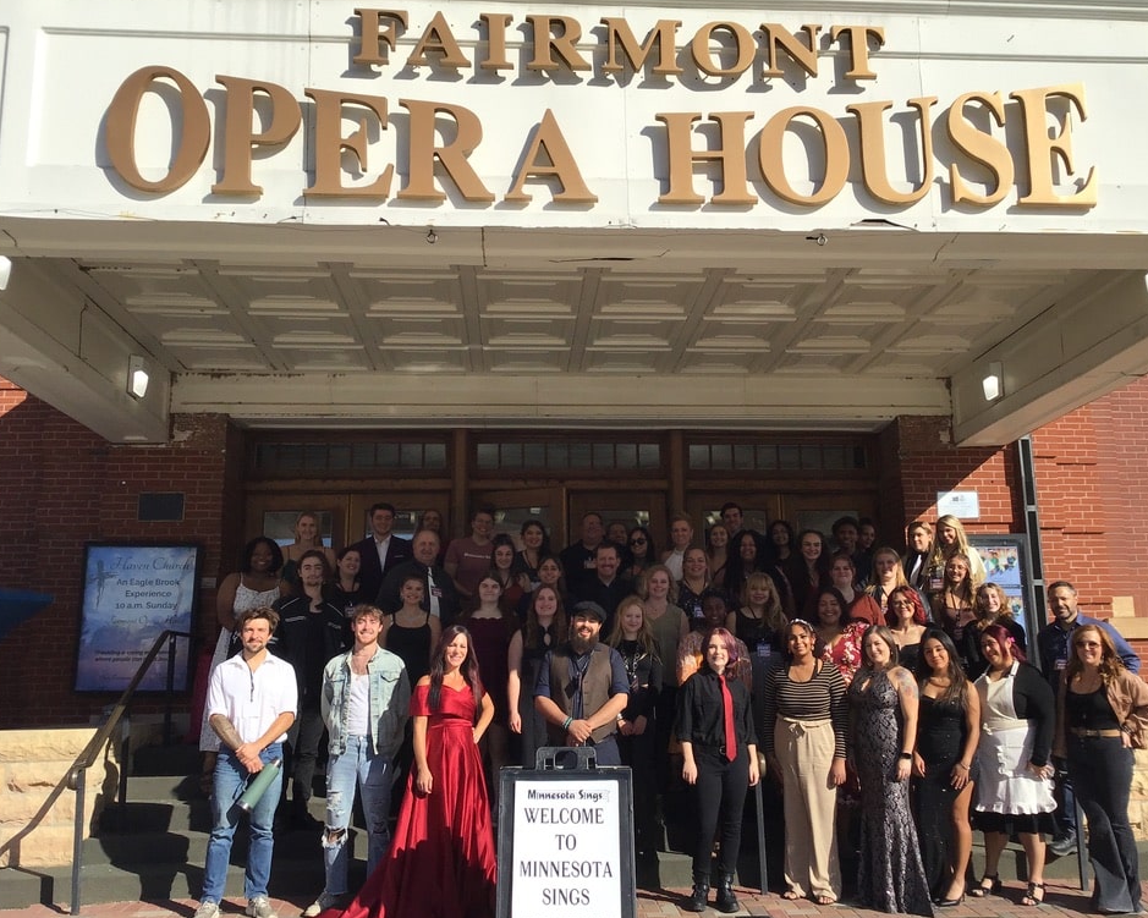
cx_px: 608
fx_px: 1121
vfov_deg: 44.5
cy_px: 461
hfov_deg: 54.2
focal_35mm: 33
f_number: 2.4
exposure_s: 1/1664
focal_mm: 3.3
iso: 25
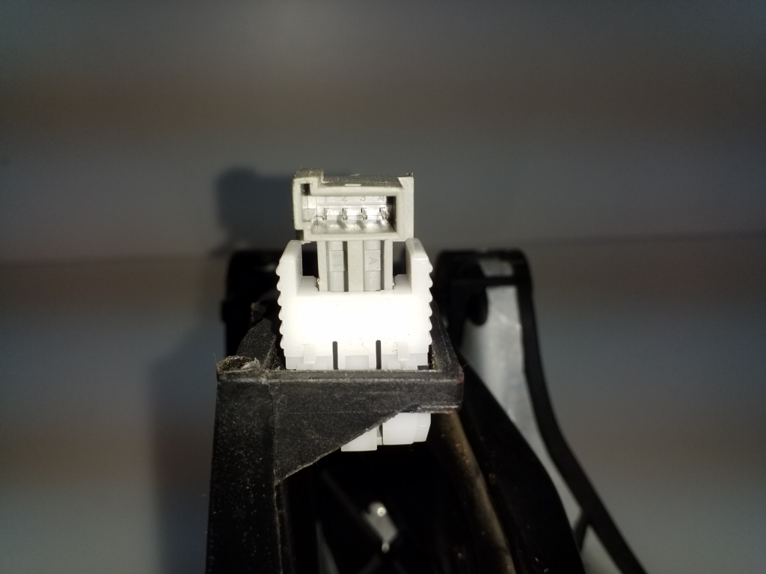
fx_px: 597
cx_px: 383
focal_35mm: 27
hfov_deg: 65.3
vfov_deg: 51.4
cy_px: 287
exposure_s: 1/362
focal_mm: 3.6
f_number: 1.9
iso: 40
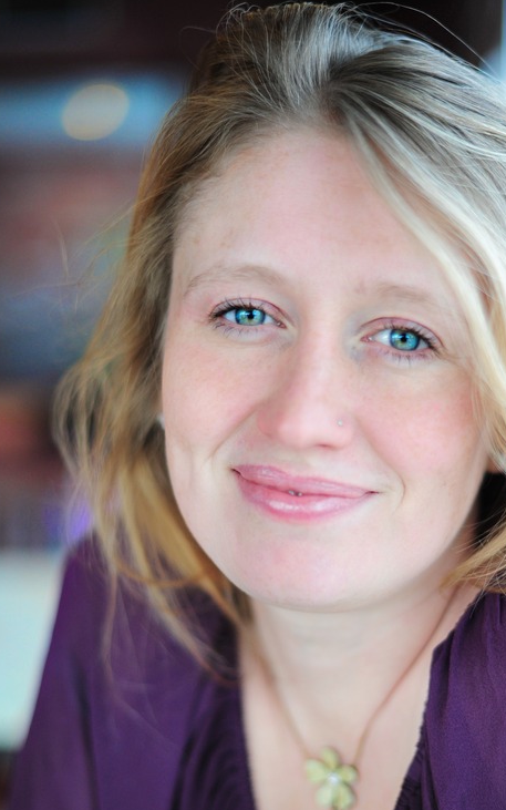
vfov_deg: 31.4
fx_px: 1434
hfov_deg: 20.0
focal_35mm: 65
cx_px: 296
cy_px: 509
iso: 1000
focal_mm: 50
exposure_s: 1/1250
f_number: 1.8
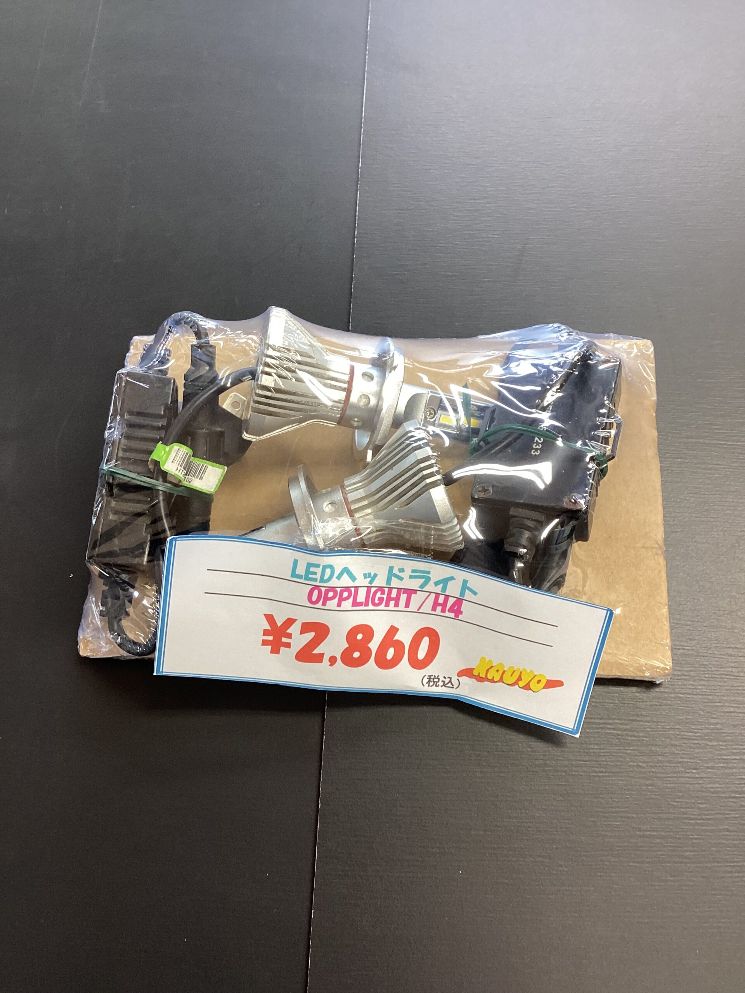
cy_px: 496
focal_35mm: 31
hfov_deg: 45.4
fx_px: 890
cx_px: 372
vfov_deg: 58.4
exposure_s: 1/50
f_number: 2.4
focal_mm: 3.3
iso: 80
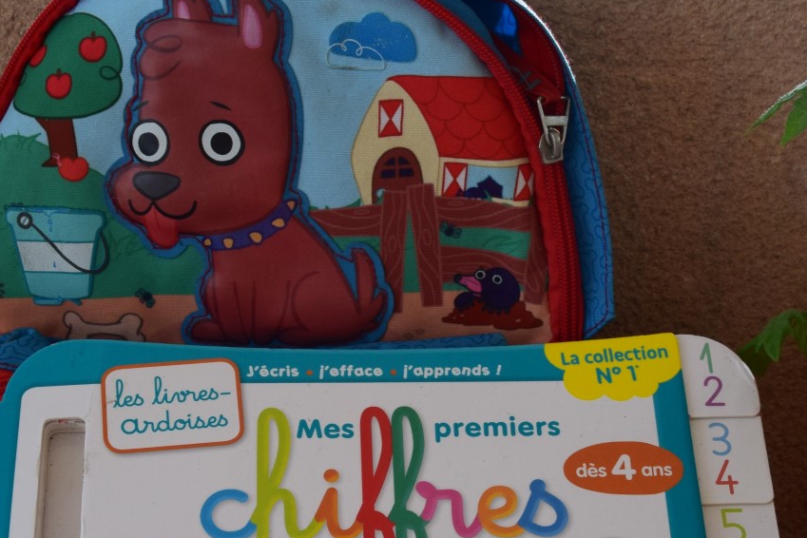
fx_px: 1412
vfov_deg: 21.1
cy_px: 488
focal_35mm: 63
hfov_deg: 31.9
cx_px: 403
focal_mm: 22
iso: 400
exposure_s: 1/125
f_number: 9
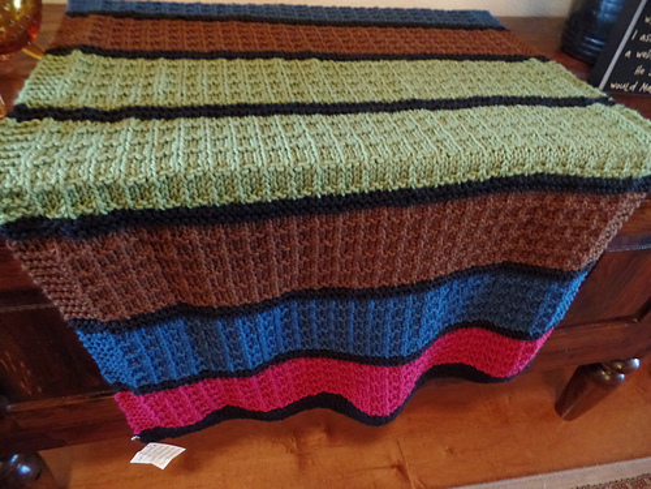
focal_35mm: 23
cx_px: 326
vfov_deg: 58.9
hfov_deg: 73.9
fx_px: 433
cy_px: 244
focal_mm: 4.1
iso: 800
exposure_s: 1/10
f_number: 2.8
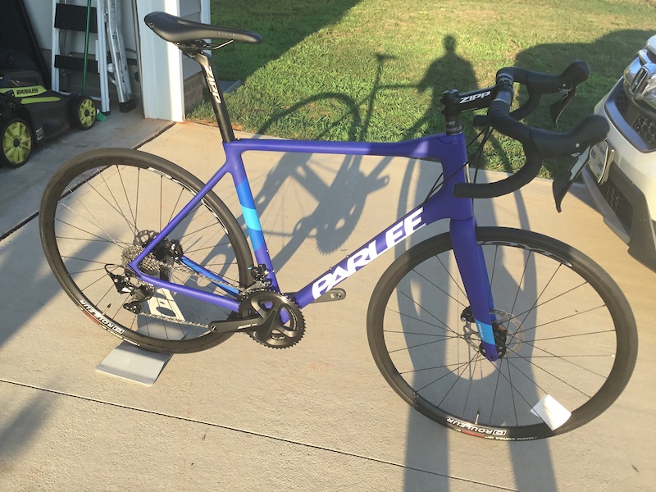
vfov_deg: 45.4
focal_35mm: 31
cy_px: 246
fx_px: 587
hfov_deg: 58.4
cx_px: 328
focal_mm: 3.3
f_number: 2.4
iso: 25
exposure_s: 1/256
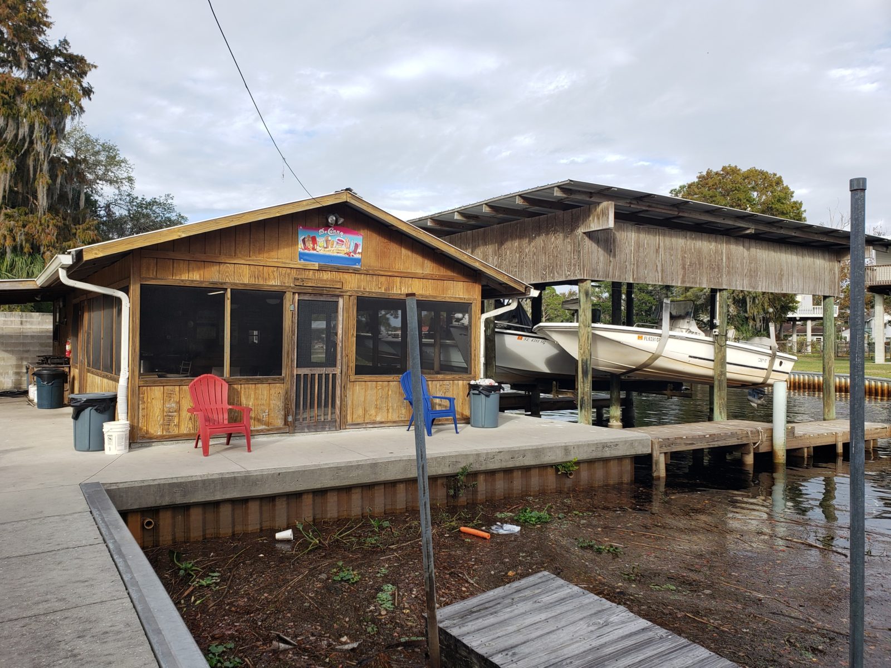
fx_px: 669
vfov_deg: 53.1
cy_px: 334
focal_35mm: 26
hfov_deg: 67.3
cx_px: 446
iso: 50
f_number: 2.4
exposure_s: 1/608
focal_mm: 4.3
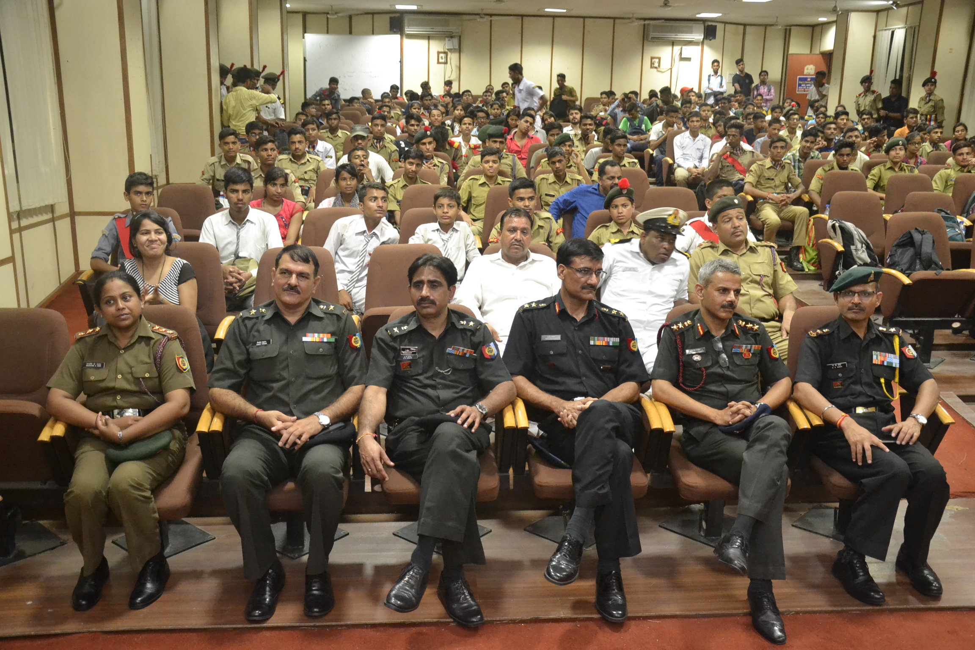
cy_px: 325
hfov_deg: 57.2
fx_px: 894
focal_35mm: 33
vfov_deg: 40.0
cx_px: 488
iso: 3200
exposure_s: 1/30
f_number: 3.8
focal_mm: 22
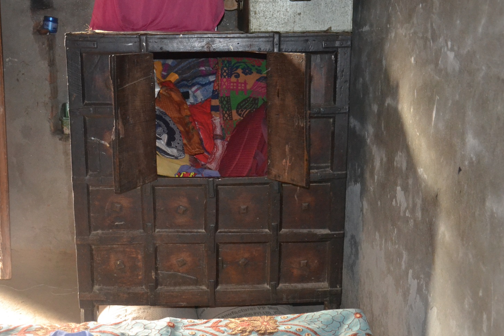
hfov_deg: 41.9
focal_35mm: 47
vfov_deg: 28.6
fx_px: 658
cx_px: 237
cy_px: 177
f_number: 4
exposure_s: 1/60
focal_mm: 28
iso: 3200
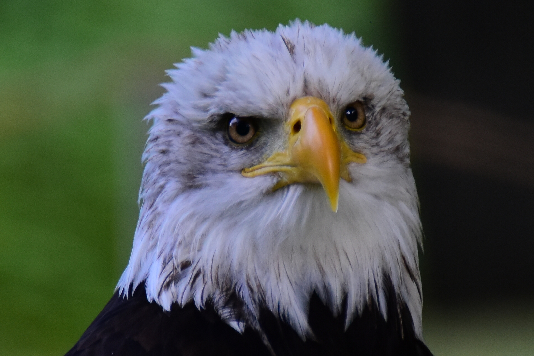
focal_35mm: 450
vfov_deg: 3.1
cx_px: 267
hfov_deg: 4.6
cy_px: 178
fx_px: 6674
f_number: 5.6
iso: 800
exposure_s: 1/320
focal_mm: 300
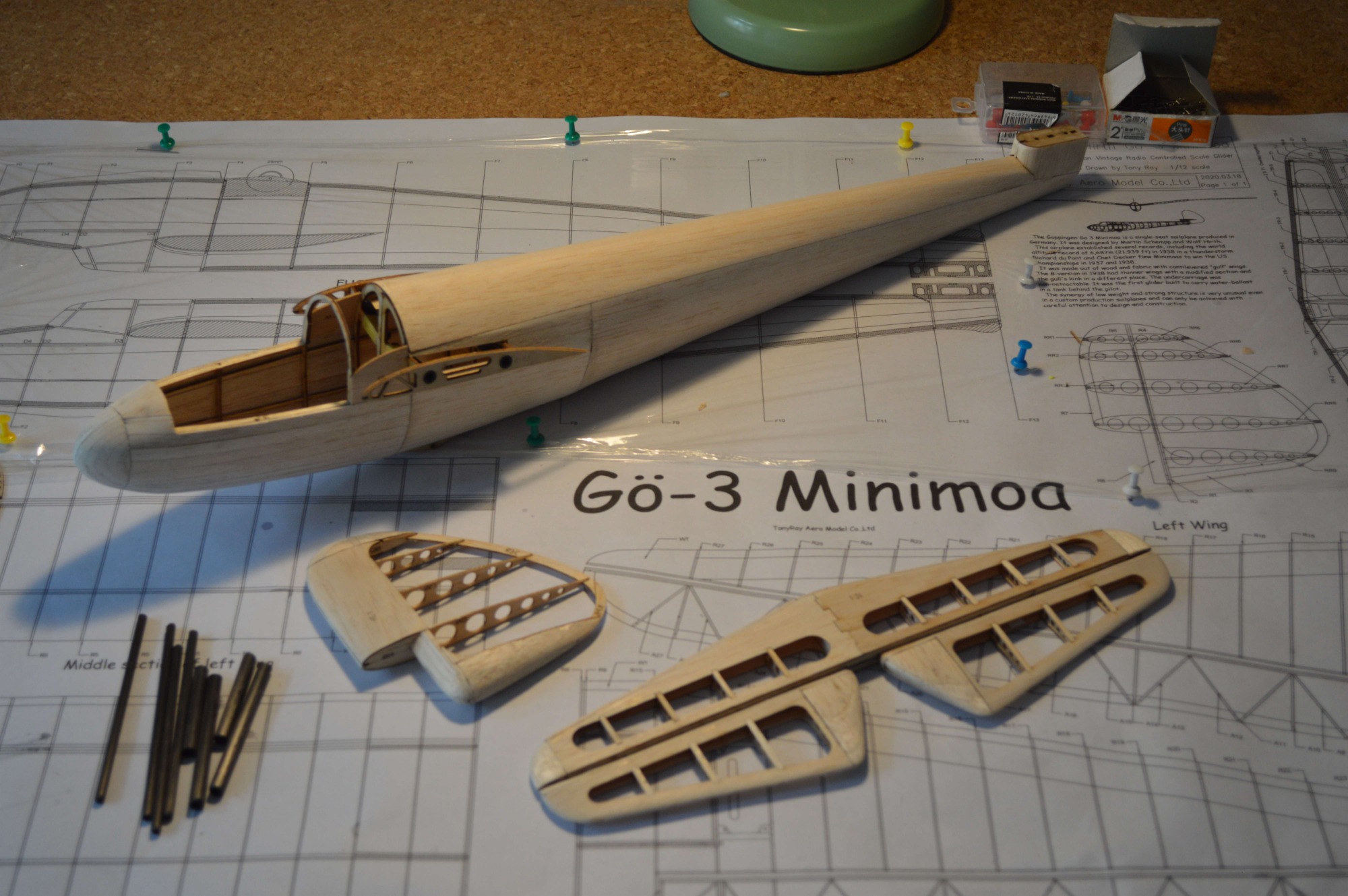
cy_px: 448
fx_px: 2020
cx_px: 674
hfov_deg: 36.9
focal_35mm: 54
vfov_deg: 25.0
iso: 400
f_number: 5
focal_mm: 36
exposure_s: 1/60
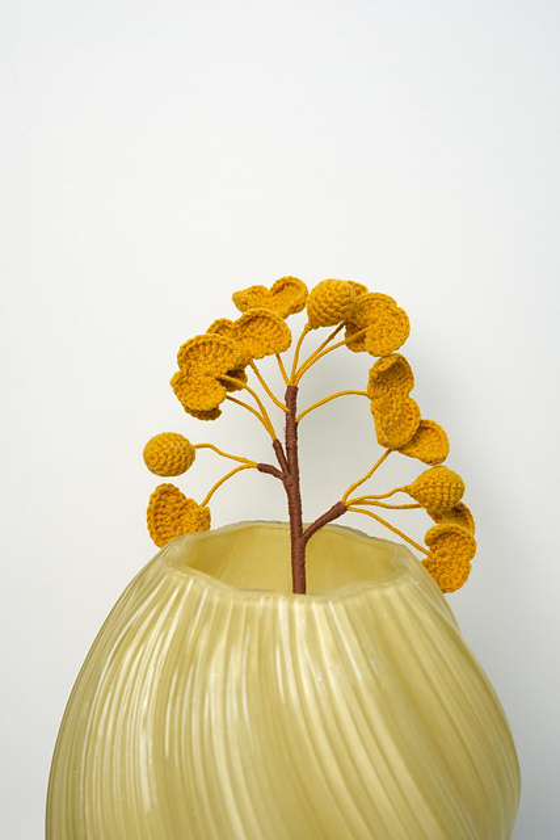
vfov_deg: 39.6
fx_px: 1166
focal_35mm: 50
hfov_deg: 27.0
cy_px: 420
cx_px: 280
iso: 3200
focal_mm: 50
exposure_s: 1/400
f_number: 8
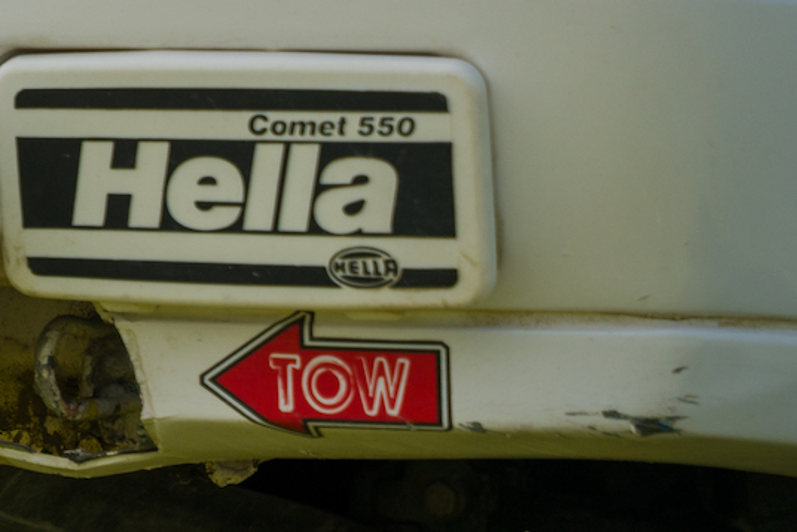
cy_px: 45
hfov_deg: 7.6
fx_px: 5781
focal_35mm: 261
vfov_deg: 5.3
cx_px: -678
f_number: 4
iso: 200
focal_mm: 70
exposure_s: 1/1000
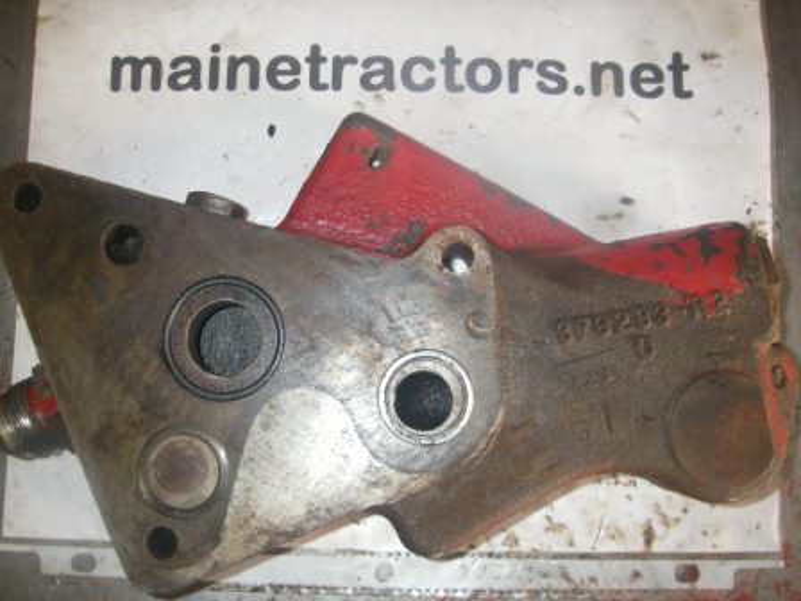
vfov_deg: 37.7
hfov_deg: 49.0
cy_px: 300
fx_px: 879
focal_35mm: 38
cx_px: 400
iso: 200
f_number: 3.3
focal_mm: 6.3
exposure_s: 1/40
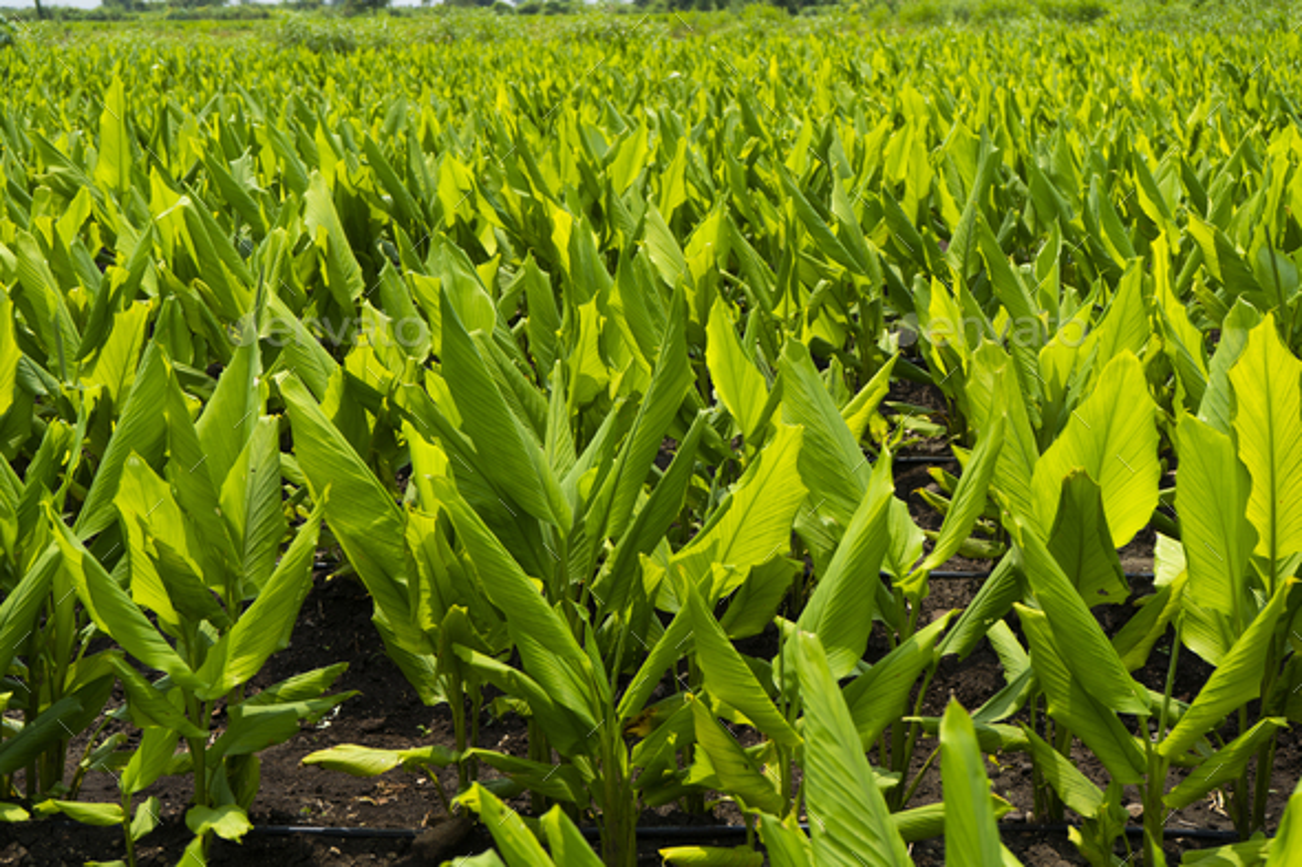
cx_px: 651
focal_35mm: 55
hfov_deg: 36.3
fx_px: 1988
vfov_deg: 24.6
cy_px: 434
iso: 100
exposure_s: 1/320
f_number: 8
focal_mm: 55
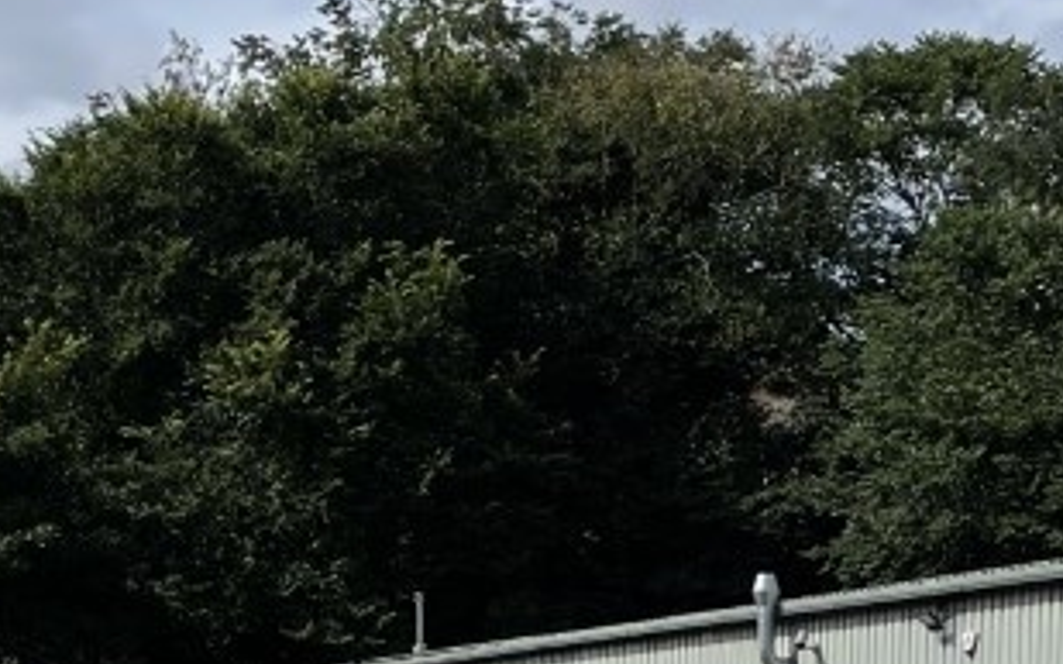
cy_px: 943
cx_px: 568
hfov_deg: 19.5
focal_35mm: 107
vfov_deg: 11.8
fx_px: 3099
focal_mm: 4.2
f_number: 1.6
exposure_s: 1/4132
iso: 32
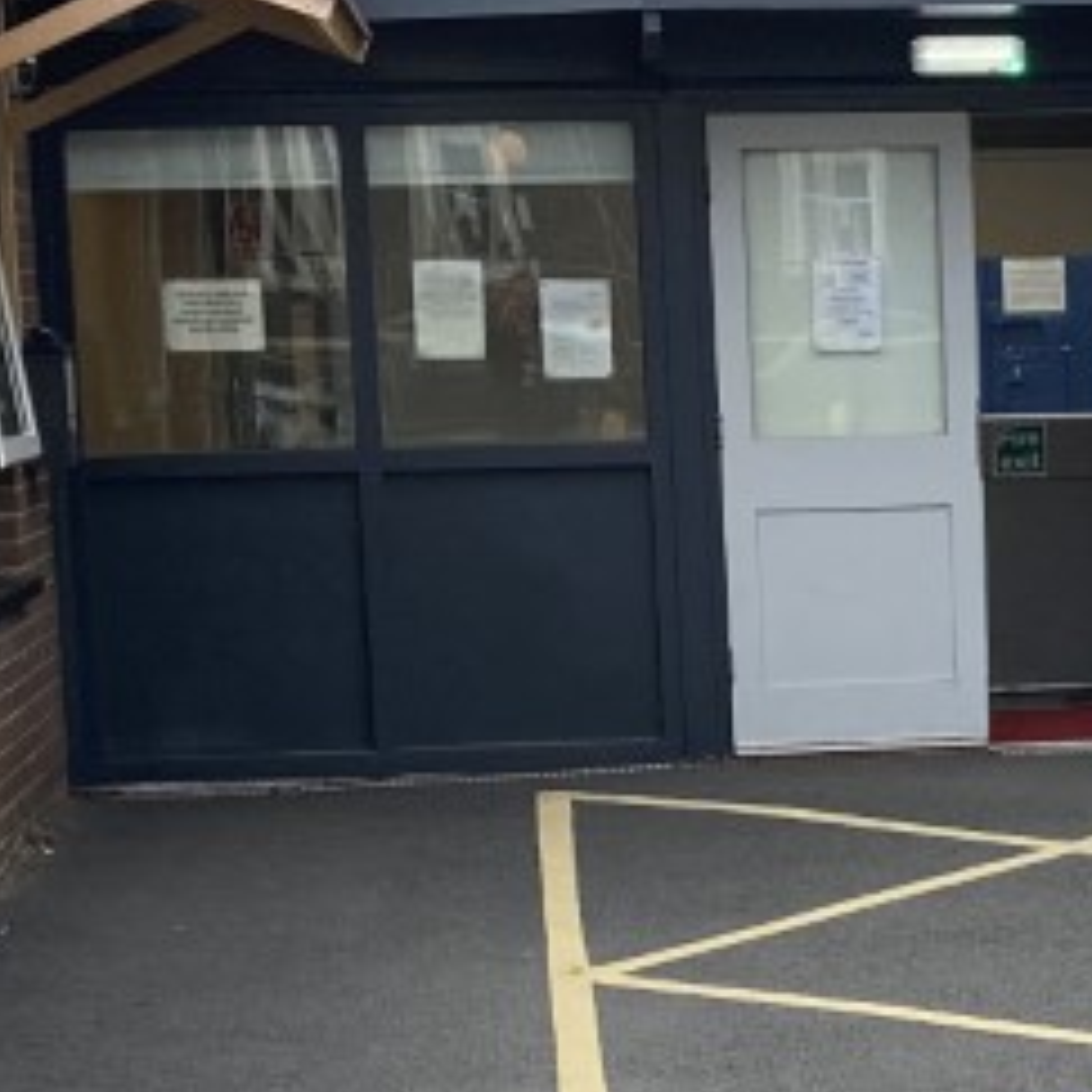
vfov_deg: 14.1
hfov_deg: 14.0
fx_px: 4354
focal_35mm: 122
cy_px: 1070
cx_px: 1168
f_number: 1.8
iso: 40
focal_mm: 3.99
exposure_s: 1/121
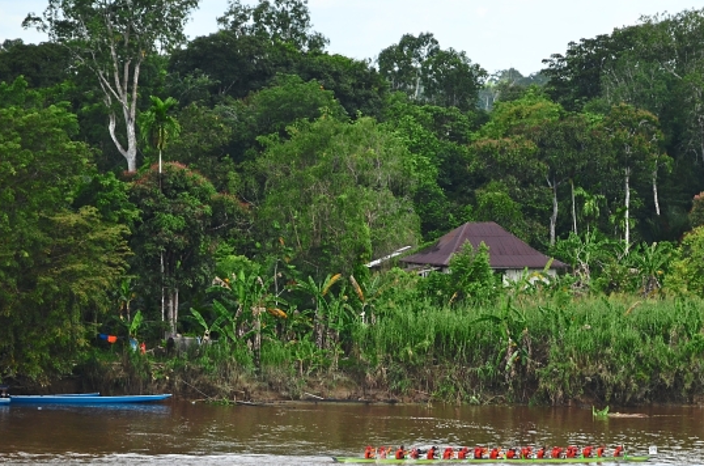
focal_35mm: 195
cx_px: 569
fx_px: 3804
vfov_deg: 7.0
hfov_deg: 10.5
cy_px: 416
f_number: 5.6
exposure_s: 1/500
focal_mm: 70
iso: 220
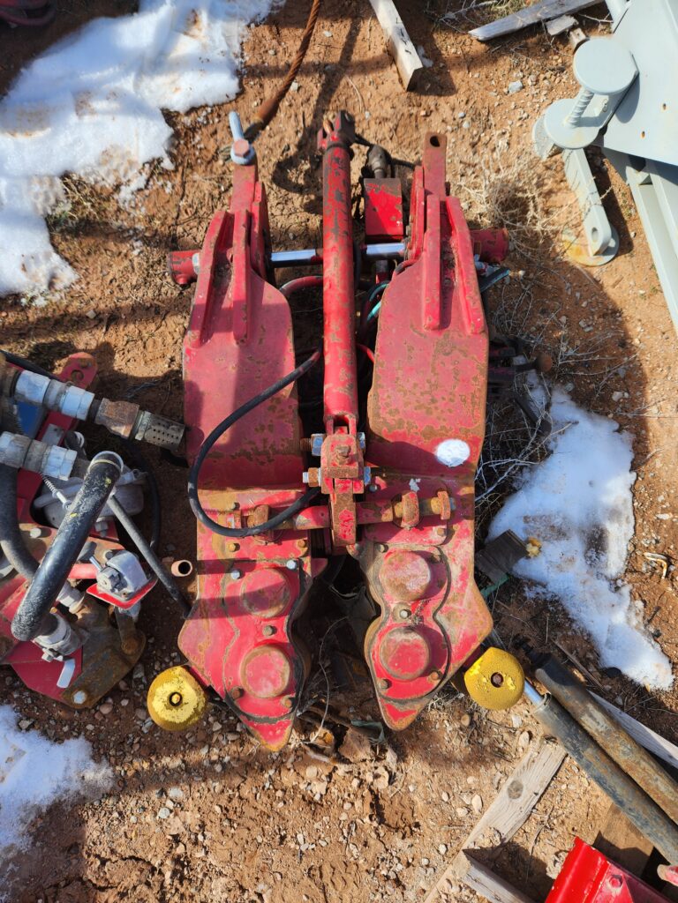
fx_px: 601
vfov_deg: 73.9
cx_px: 339
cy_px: 452
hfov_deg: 58.9
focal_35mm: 23
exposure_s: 1/568
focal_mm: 5.4
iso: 20
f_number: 1.8
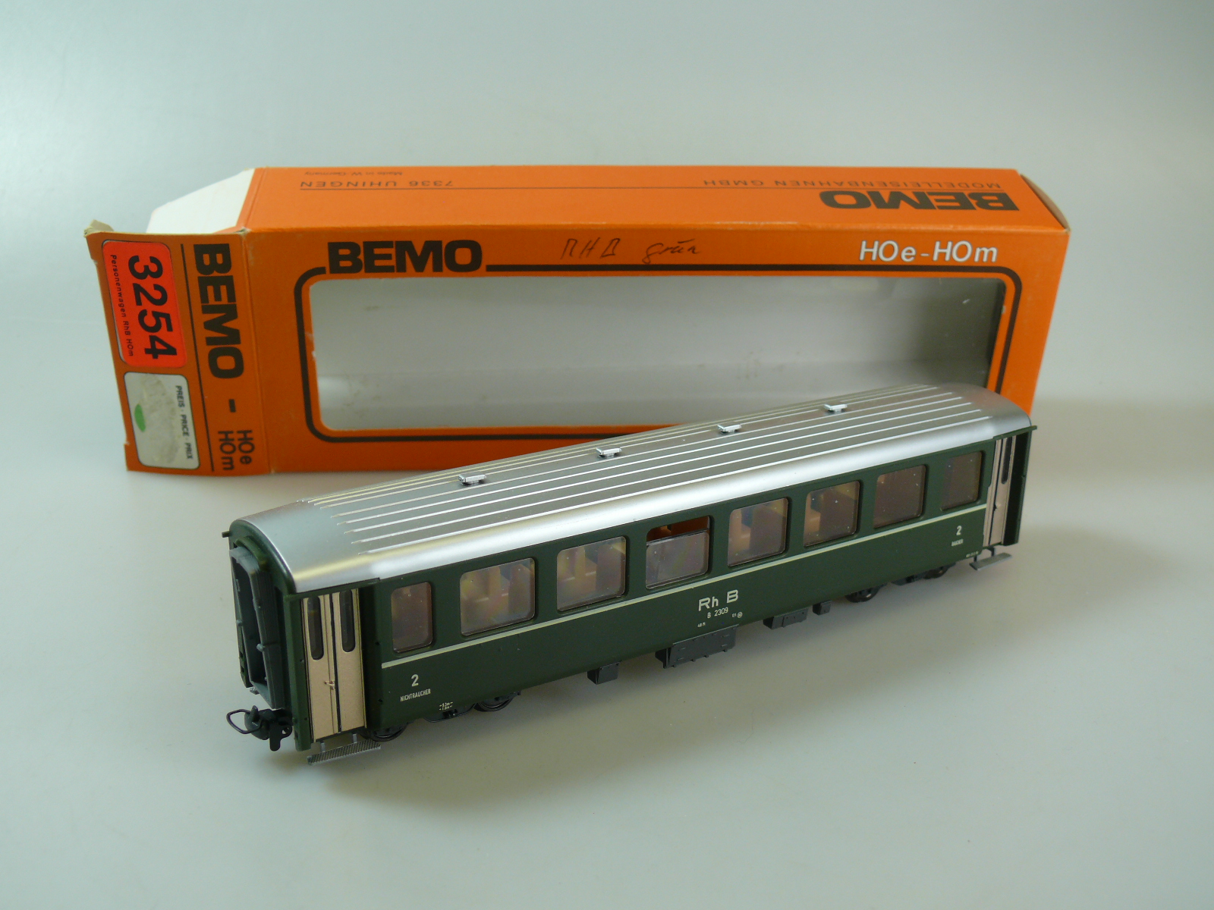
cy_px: 455
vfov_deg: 36.0
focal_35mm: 40
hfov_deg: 46.8
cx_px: 607
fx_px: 1403
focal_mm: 8
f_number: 3.6
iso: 100
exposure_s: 1/125
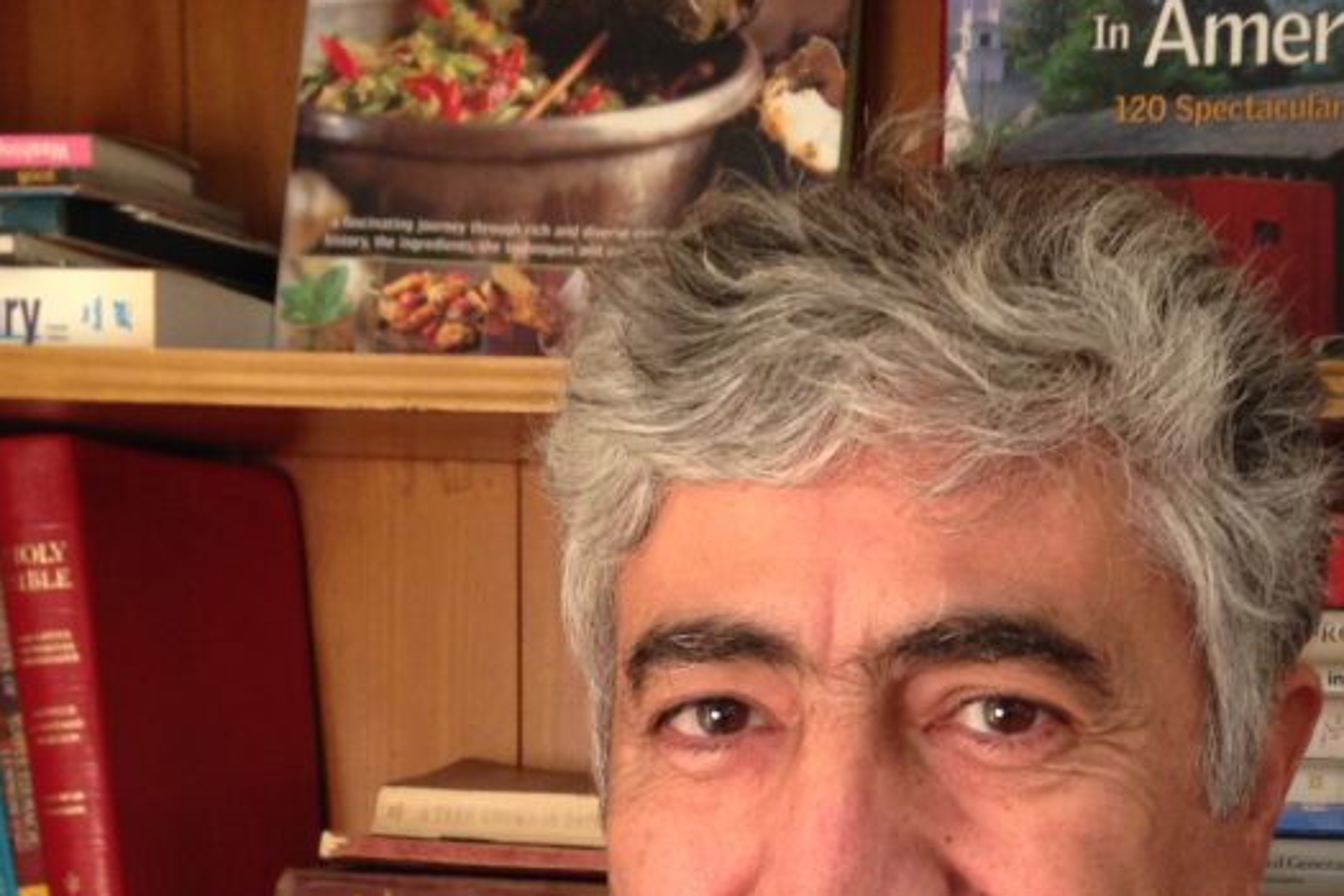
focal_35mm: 67
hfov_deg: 29.7
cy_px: 888
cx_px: 960
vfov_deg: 19.7
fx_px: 2501
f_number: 2.4
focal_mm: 4.12
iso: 125
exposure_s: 1/20
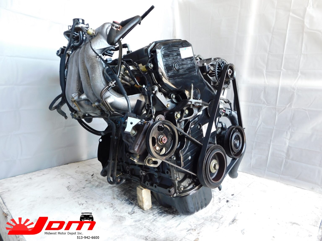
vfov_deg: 58.9
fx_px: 214
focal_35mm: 23
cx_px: 161
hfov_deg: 73.9
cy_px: 120
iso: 125
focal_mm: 4
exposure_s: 1/30
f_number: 3
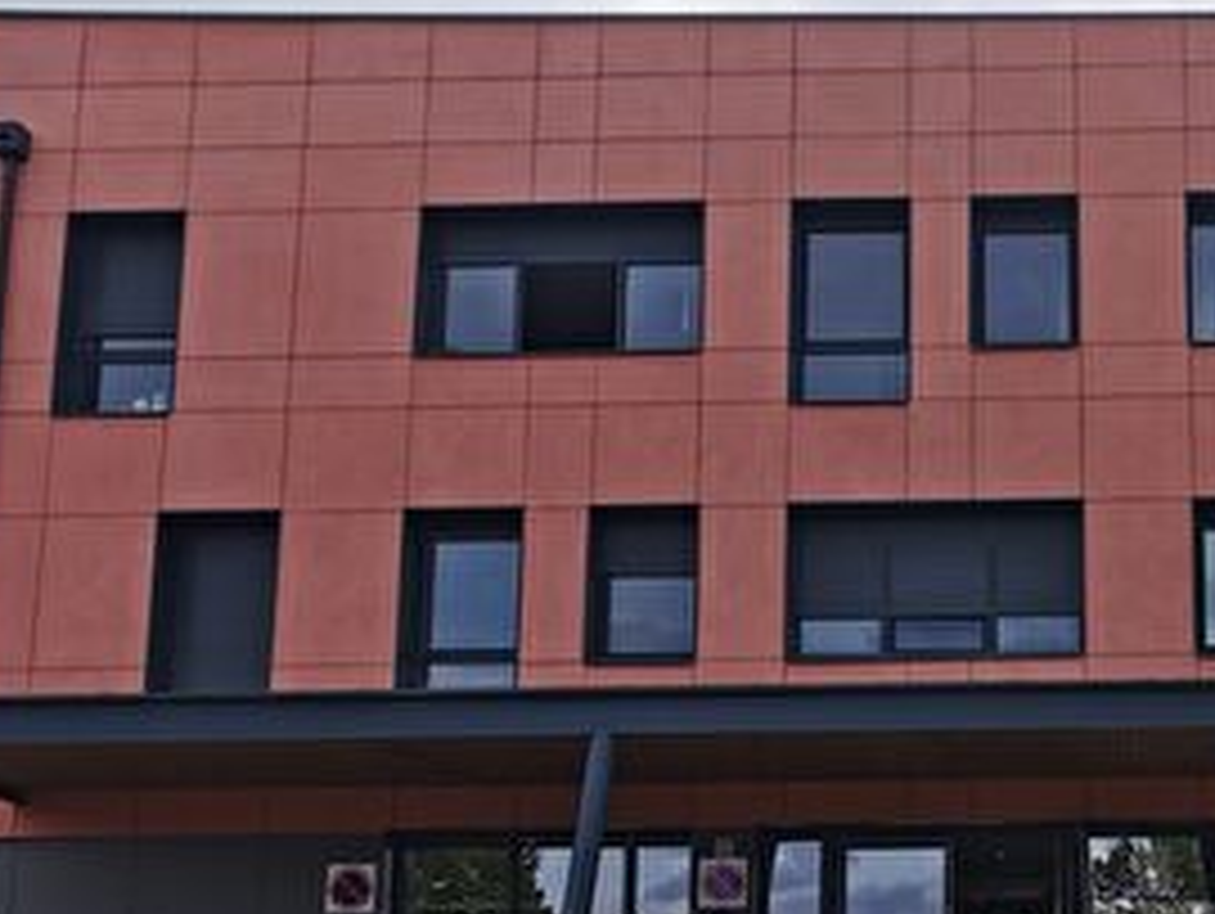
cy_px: 538
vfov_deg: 21.0
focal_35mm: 70
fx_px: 2459
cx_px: 1030
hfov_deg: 27.0
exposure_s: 1/6536
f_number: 1.6
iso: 50
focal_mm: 5.56
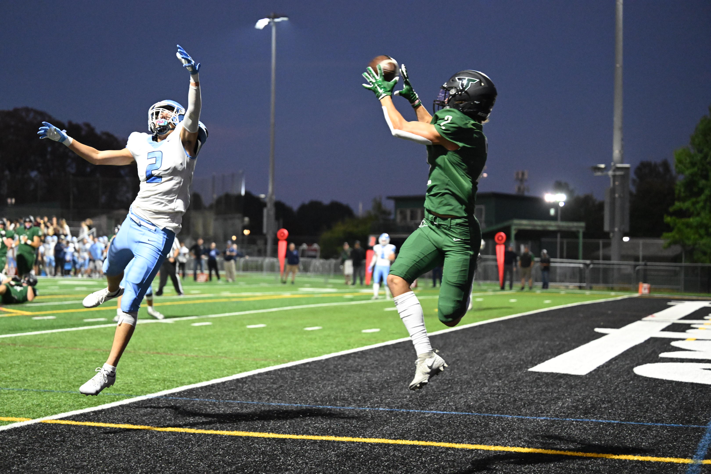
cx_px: 356
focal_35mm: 70
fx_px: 1382
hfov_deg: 28.8
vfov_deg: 19.5
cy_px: 237
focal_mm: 70
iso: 8000
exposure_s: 1/800
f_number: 2.8
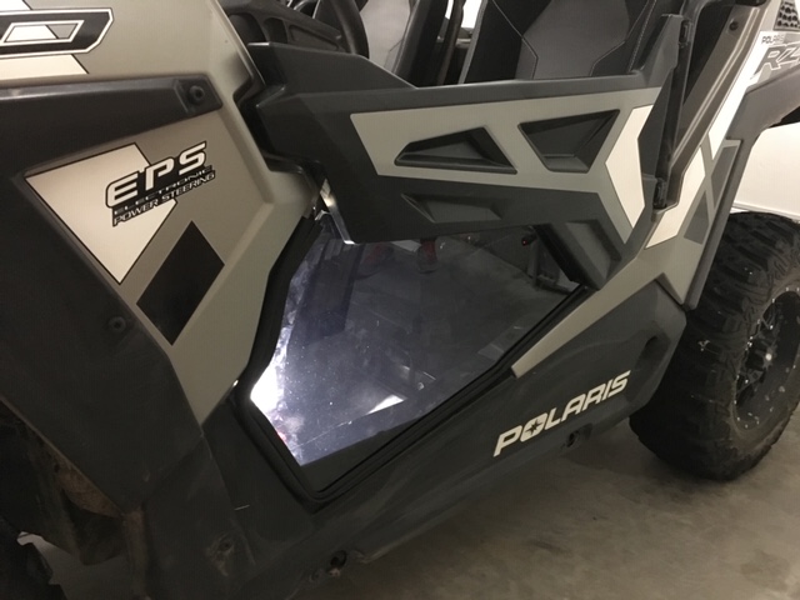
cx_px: 400
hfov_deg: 61.7
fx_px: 670
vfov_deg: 48.2
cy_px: 300
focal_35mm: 29
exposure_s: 1/15
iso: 320
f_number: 2.2
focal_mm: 4.15
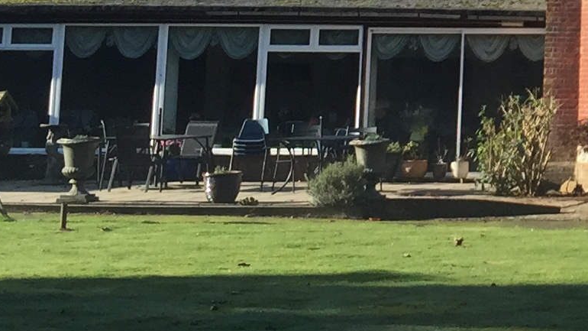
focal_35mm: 134
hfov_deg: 14.6
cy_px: -177
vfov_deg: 8.8
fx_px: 2089
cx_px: 943
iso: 32
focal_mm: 4.15
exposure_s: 1/898
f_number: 2.2
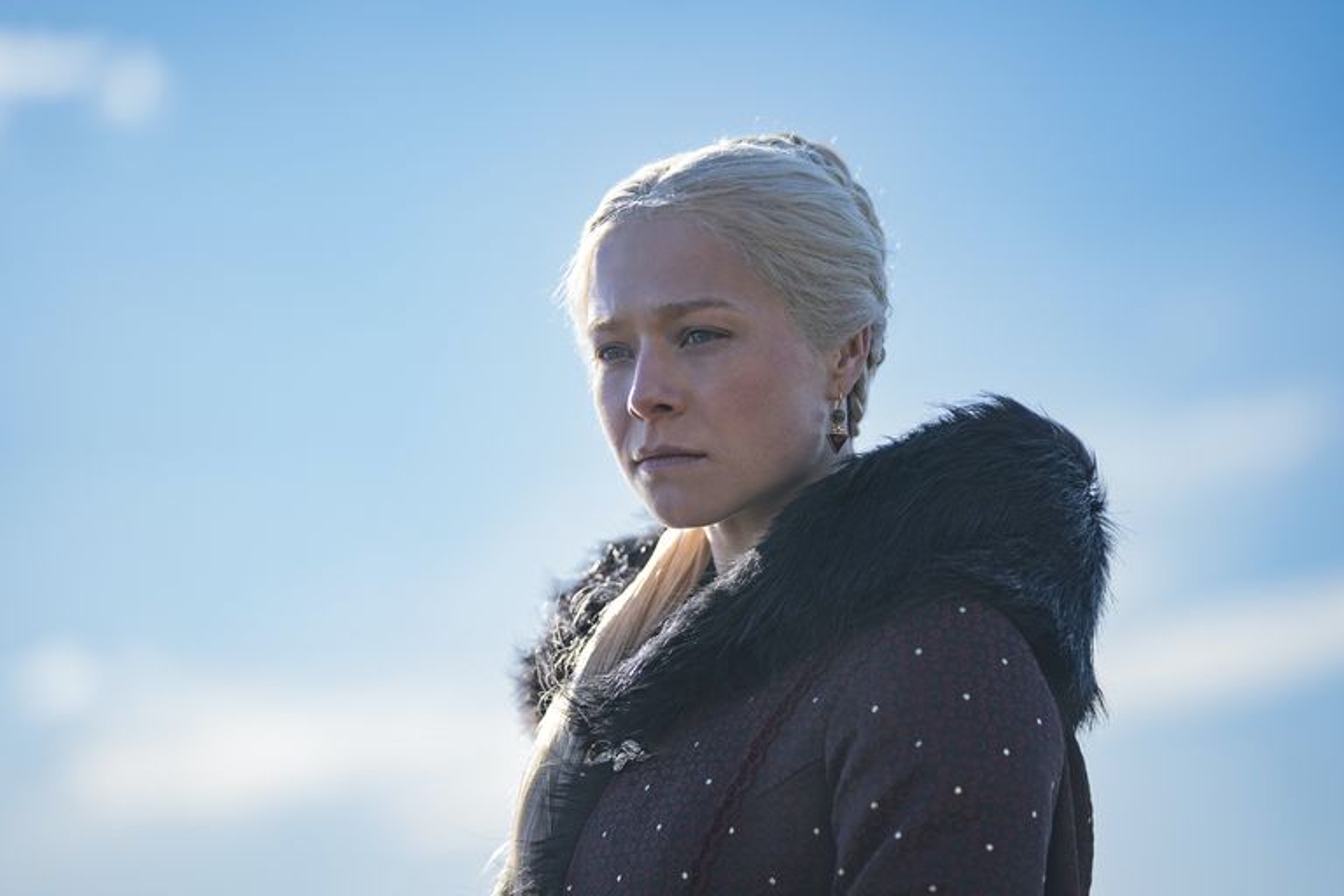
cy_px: 448
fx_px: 5226
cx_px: 672
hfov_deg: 14.7
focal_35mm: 140
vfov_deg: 9.8
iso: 100
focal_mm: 140
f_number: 2.8
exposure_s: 1/1000
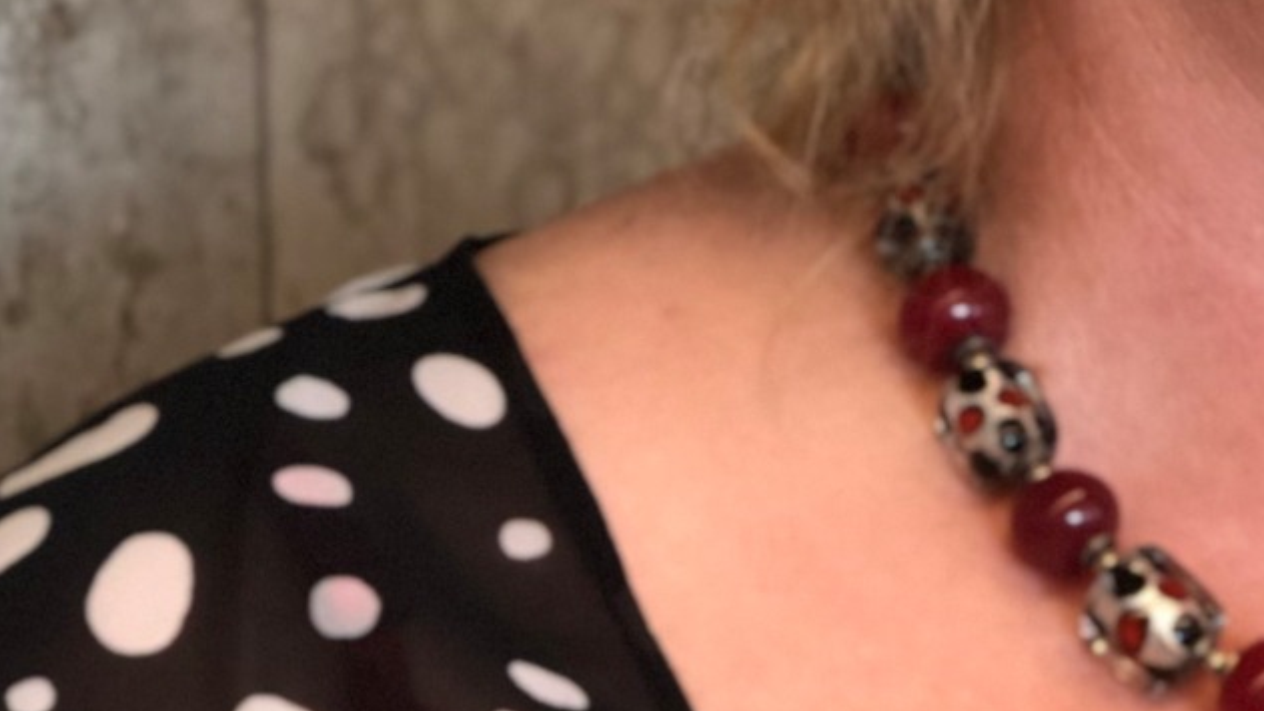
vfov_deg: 6.4
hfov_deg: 11.4
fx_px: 6335
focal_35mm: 189
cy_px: -240
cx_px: 863
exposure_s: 1/33
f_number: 2.8
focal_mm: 6.6
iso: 125
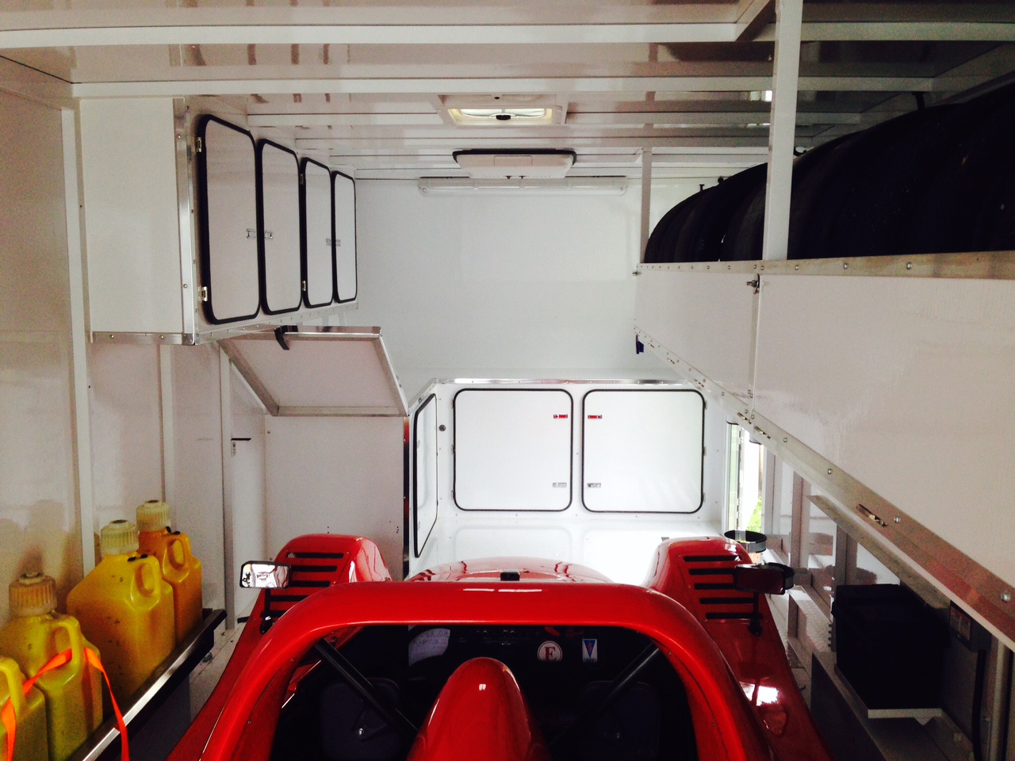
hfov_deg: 55.4
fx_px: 968
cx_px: 508
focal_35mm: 33
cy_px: 380
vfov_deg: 42.9
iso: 80
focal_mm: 4.12
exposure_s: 1/120
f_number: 2.4
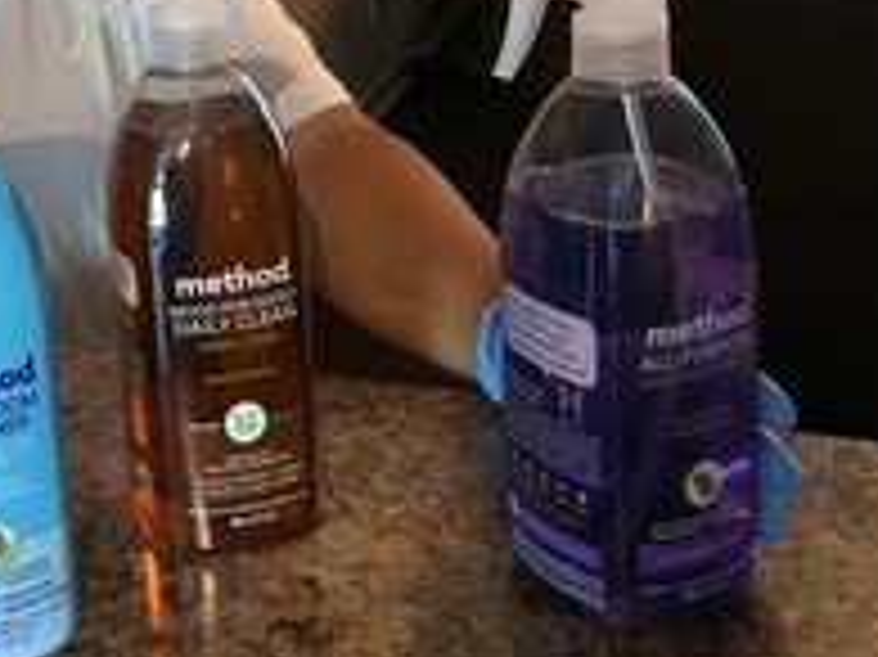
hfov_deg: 27.4
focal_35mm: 67
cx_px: 14
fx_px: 1698
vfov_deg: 21.2
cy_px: 9
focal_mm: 4.15
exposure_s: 1/15
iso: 320
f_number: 2.2
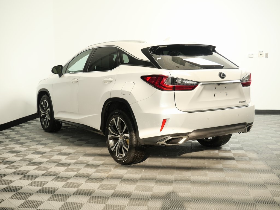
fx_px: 356
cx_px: 140
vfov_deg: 32.9
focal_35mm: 44
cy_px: 105
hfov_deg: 42.9
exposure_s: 1/200
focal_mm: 22
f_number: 5
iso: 250
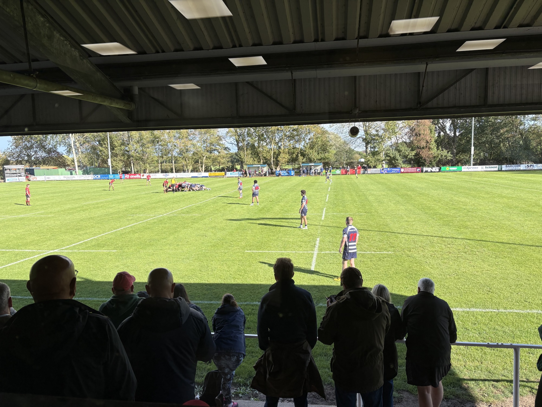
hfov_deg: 67.3
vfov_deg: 53.1
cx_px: 271
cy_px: 204
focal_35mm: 26
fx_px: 407
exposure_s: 1/945
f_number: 1.6
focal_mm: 5.96
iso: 50
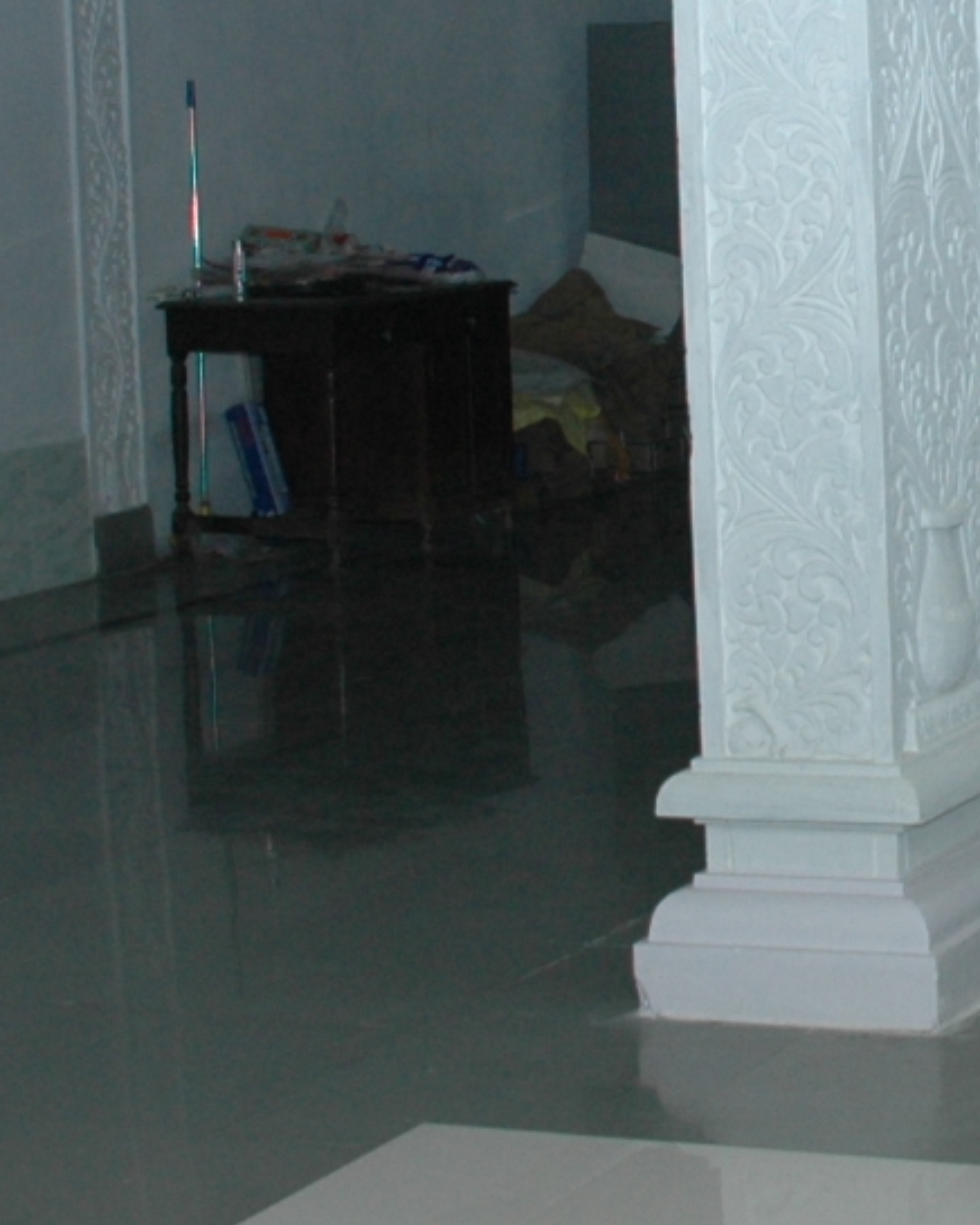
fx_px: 3771
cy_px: 465
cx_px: 1079
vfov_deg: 18.4
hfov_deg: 14.5
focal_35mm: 104
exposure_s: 1/125
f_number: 4
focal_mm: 18
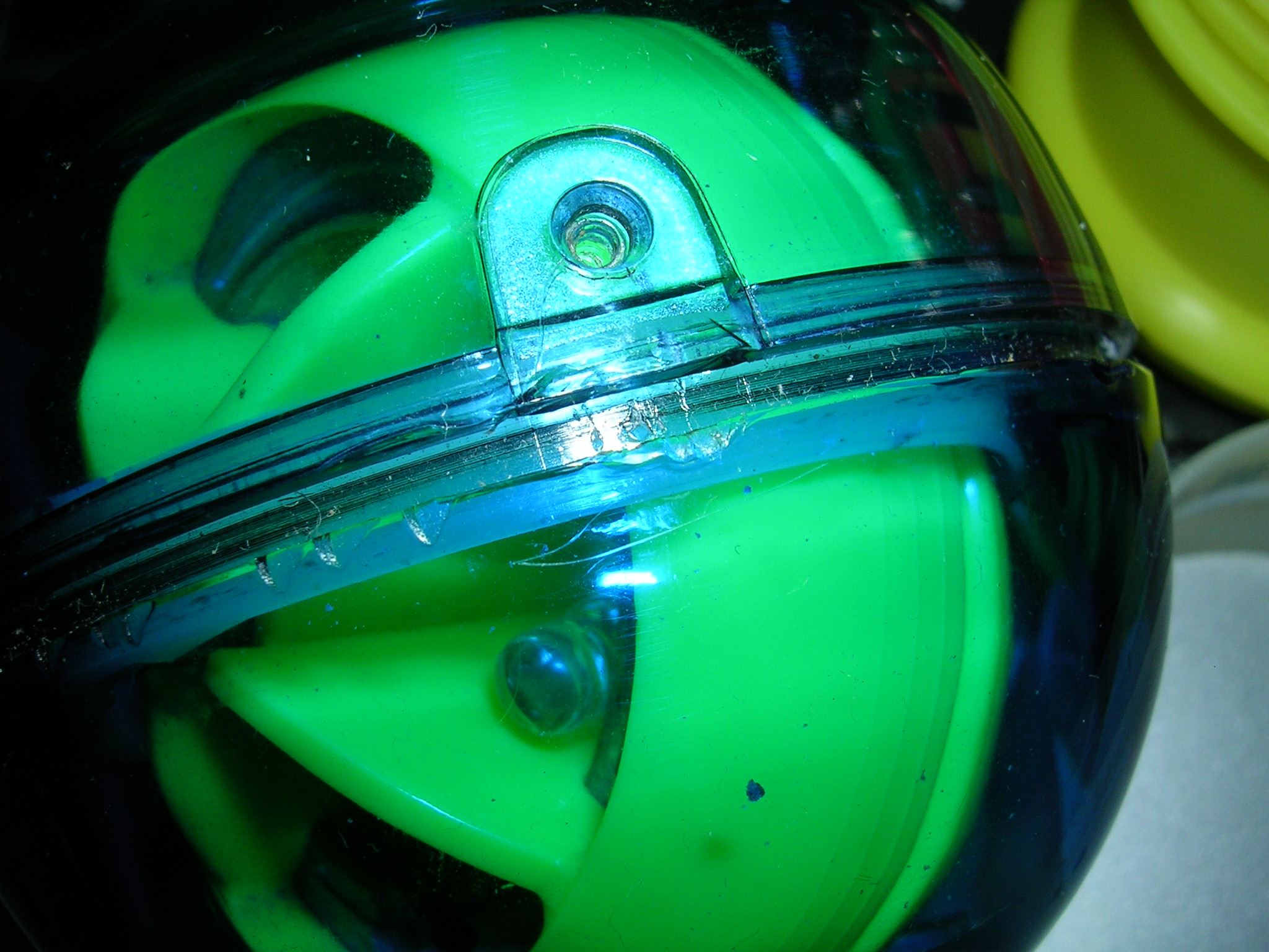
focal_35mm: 38
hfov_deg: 49.0
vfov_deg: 37.7
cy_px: 476
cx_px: 634
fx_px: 1393
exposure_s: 1/60.1
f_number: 5.6
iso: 50
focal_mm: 5.8
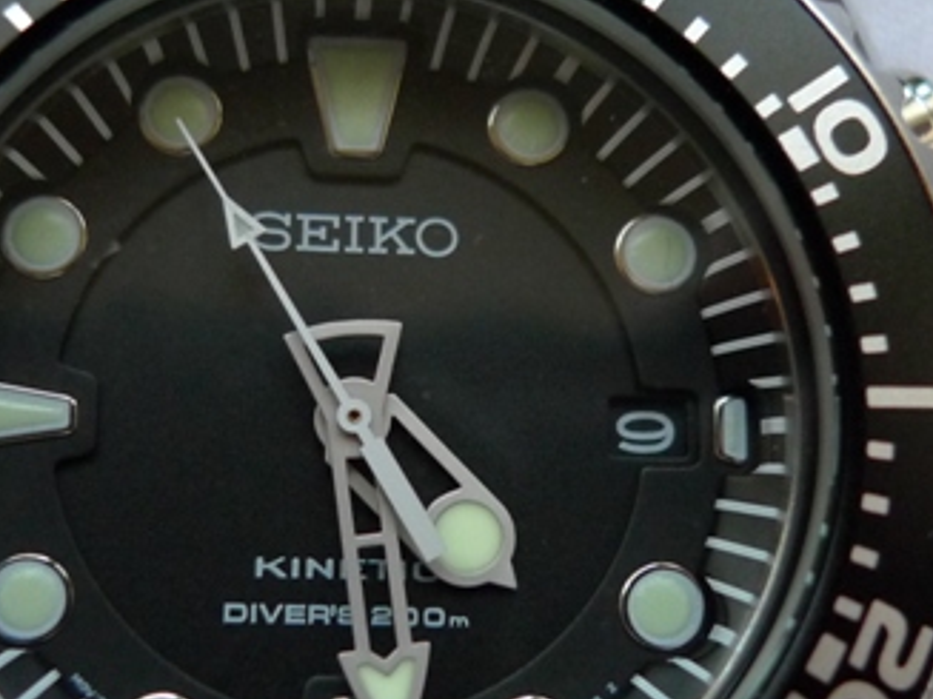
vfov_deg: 25.2
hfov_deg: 33.2
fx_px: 1563
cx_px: 379
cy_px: 401
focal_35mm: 58
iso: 250
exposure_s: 1/30
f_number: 2
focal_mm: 5.1
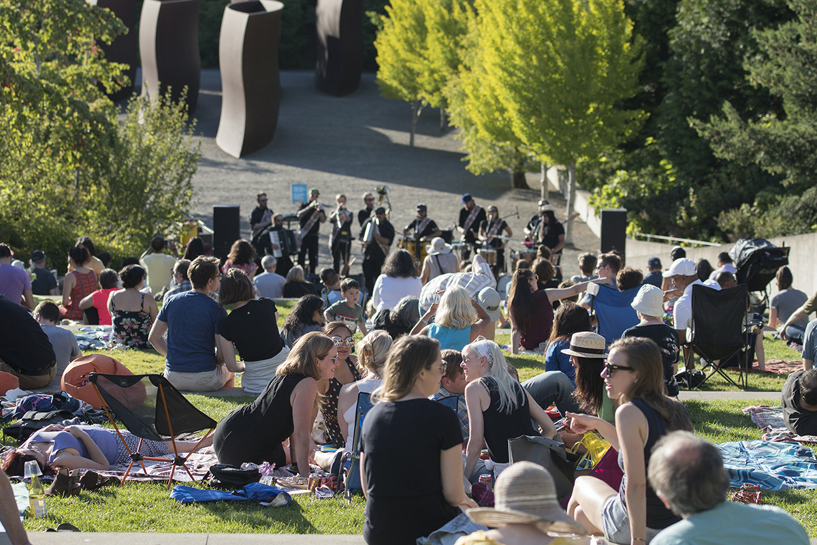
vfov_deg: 13.0
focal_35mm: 105
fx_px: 2383
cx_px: 408
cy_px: 272
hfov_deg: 19.5
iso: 100
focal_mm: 70
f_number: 3.2
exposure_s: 1/500
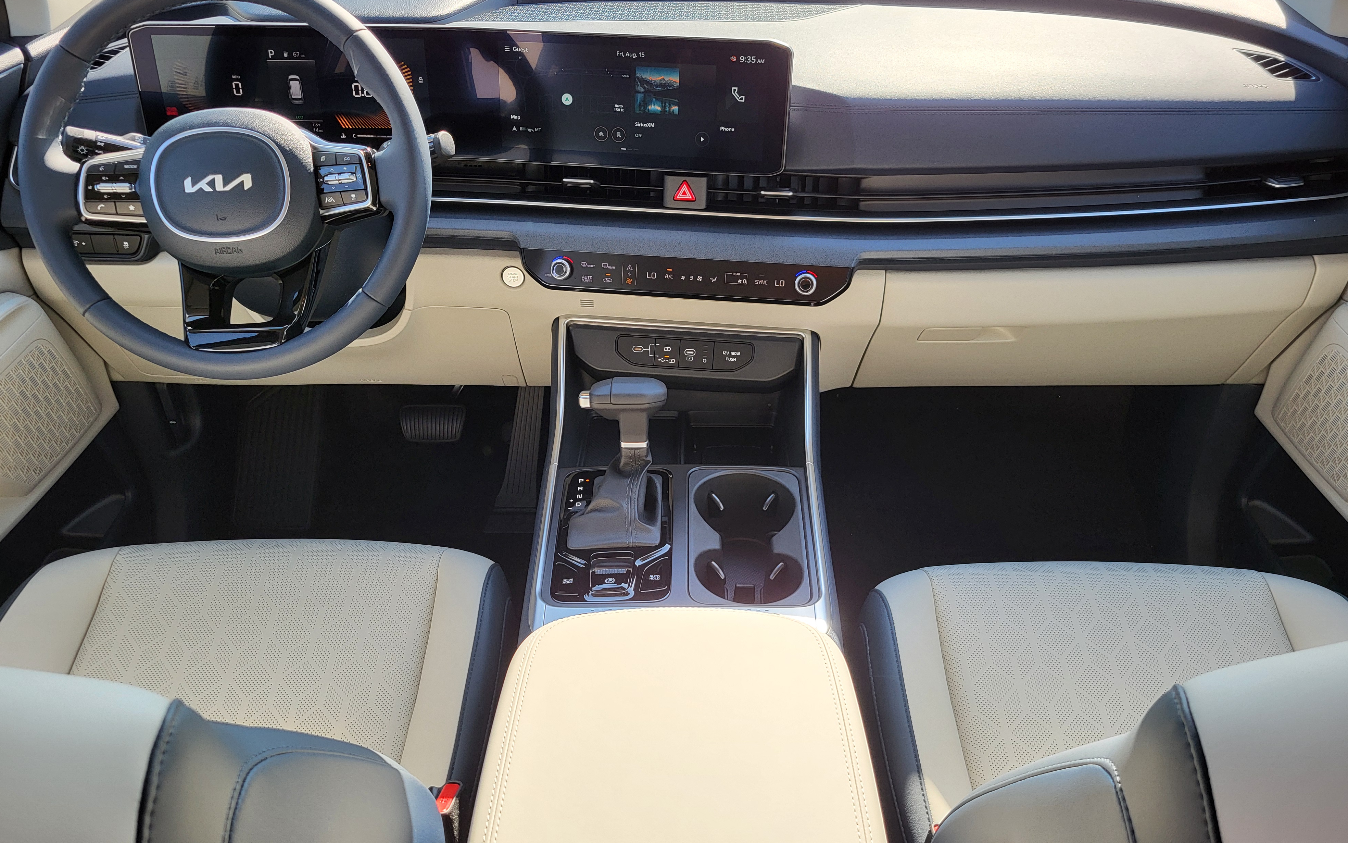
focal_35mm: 28
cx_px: 670
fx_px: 1029
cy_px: 433
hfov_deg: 66.5
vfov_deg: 44.5
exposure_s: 1/280
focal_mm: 5.4
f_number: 1.8
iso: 40
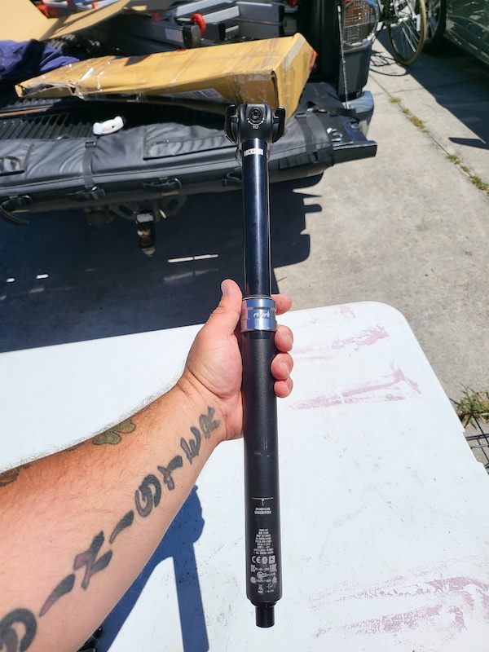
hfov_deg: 56.8
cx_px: 244
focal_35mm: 24
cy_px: 326
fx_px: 452
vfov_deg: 71.6
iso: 40
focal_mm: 5
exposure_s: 1/4517
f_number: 1.8
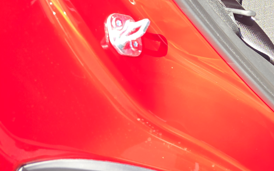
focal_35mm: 62
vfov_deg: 18.8
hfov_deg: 29.4
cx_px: 308
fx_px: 463
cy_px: -76
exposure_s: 1/180
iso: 25
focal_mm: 6.3
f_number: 1.7
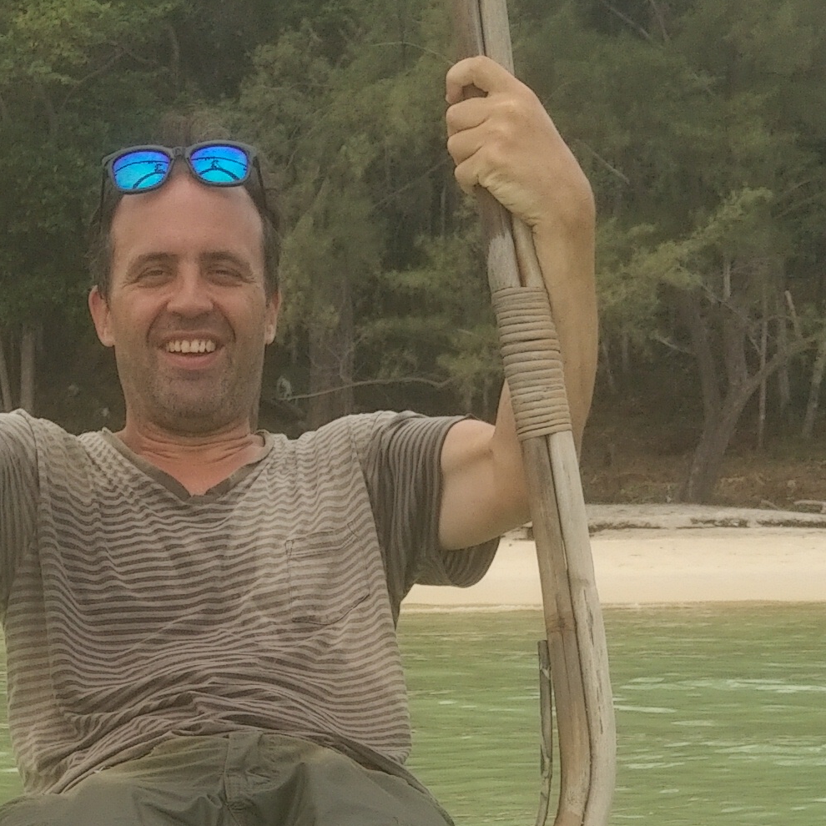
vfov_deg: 18.8
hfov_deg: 19.9
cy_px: 1006
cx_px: 285
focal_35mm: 87
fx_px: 2349
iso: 100
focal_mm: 4.52
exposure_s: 1/716
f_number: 2
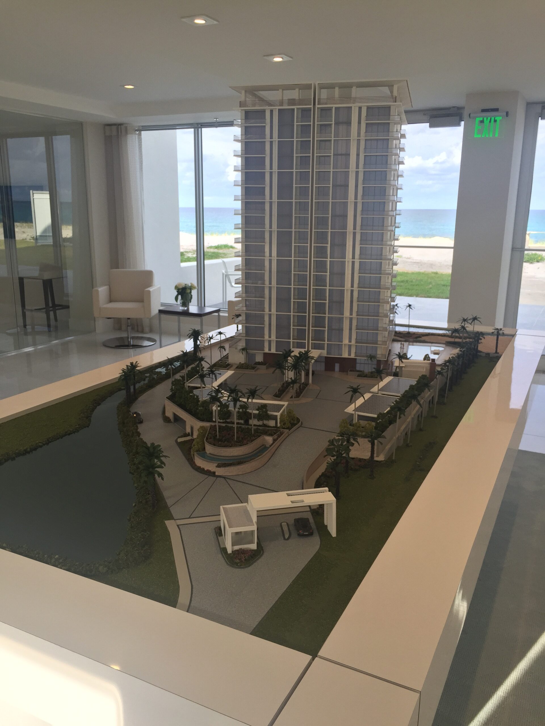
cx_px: 272
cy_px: 363
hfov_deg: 48.2
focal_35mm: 29
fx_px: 609
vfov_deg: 61.7
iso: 40
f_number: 2.2
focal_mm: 4.15
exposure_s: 1/120
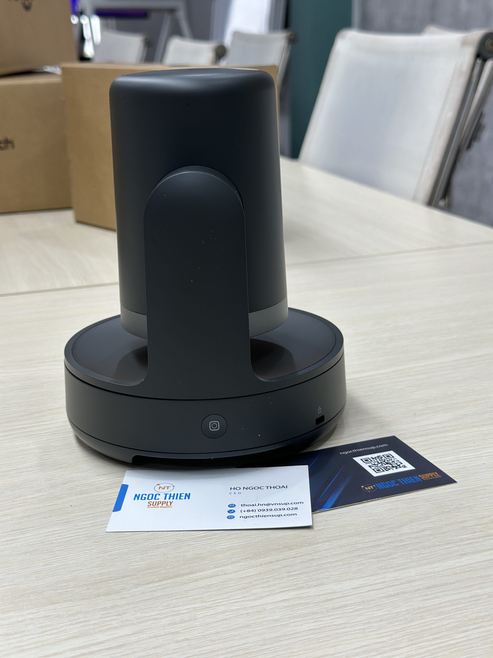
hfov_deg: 30.3
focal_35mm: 48
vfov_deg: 39.7
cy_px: 329
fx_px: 911
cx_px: 246
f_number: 1.78
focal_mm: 6.86
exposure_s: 1/100
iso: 64
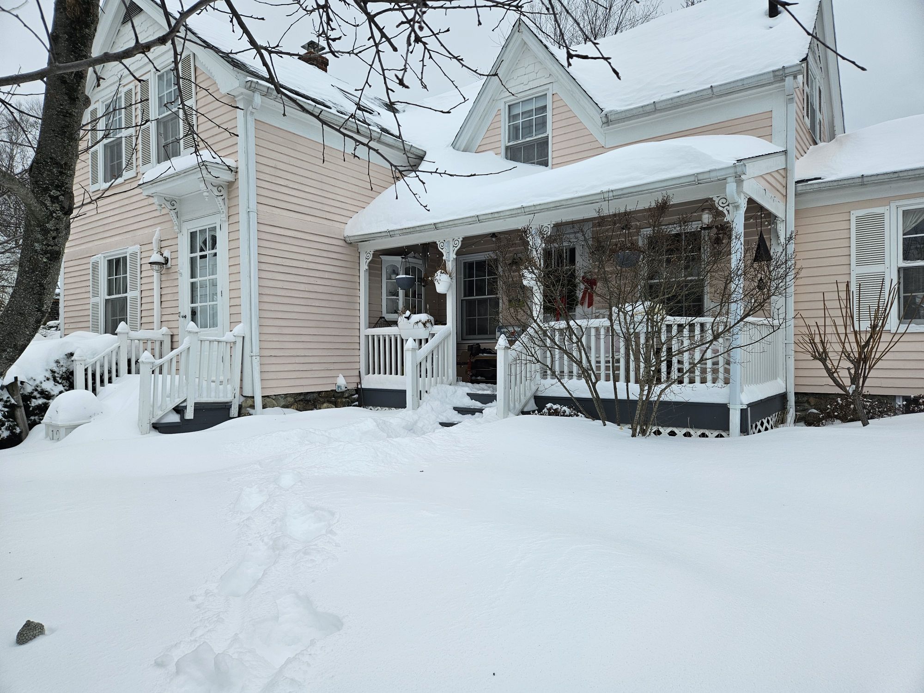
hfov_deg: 73.9
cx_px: 462
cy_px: 346
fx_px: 614
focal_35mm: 23
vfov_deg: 58.9
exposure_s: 1/1480
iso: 32
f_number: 1.8
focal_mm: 5.4
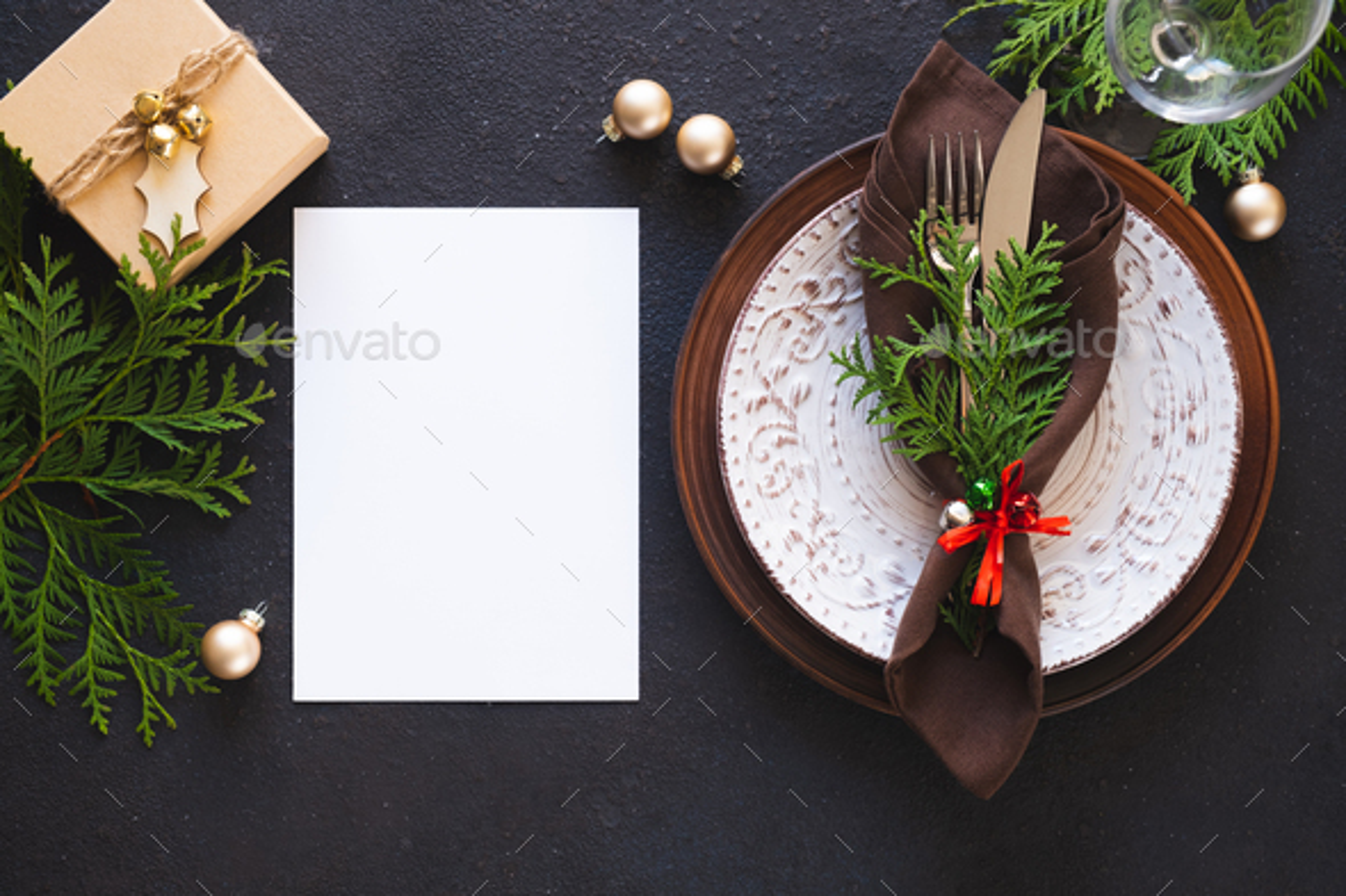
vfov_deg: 26.5
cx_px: 673
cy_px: 448
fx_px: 1906
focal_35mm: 51
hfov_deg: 38.9
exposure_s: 1/15
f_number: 4
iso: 250
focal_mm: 34.2
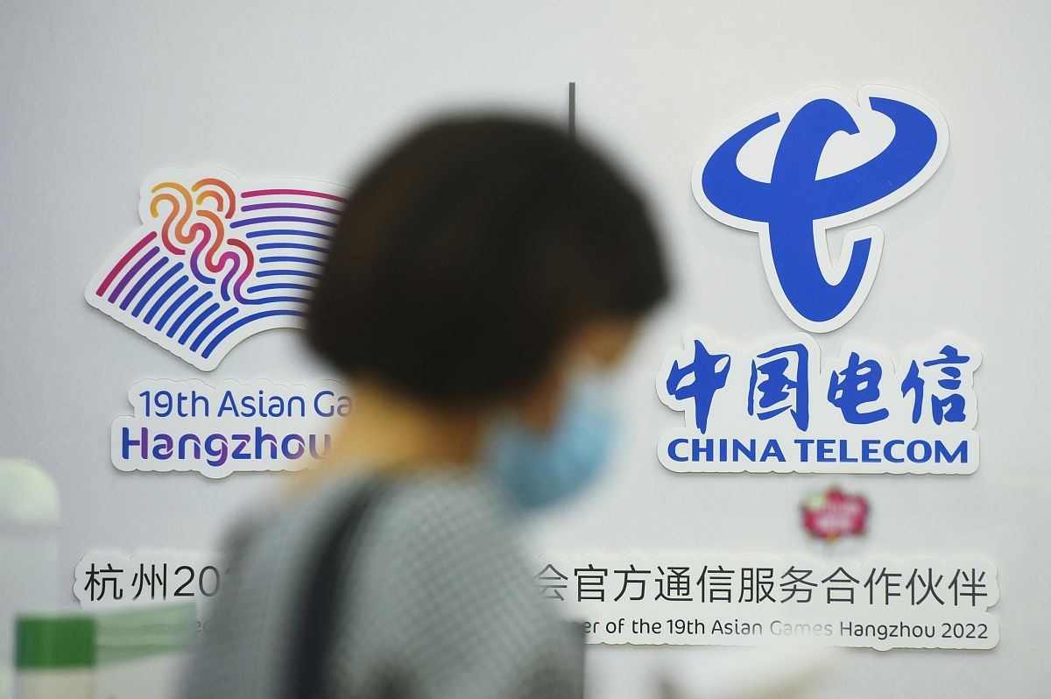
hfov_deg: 10.3
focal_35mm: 200
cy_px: 350
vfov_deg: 6.9
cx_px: 526
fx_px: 5834
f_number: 4.5
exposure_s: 1/200
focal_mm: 200
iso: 1000
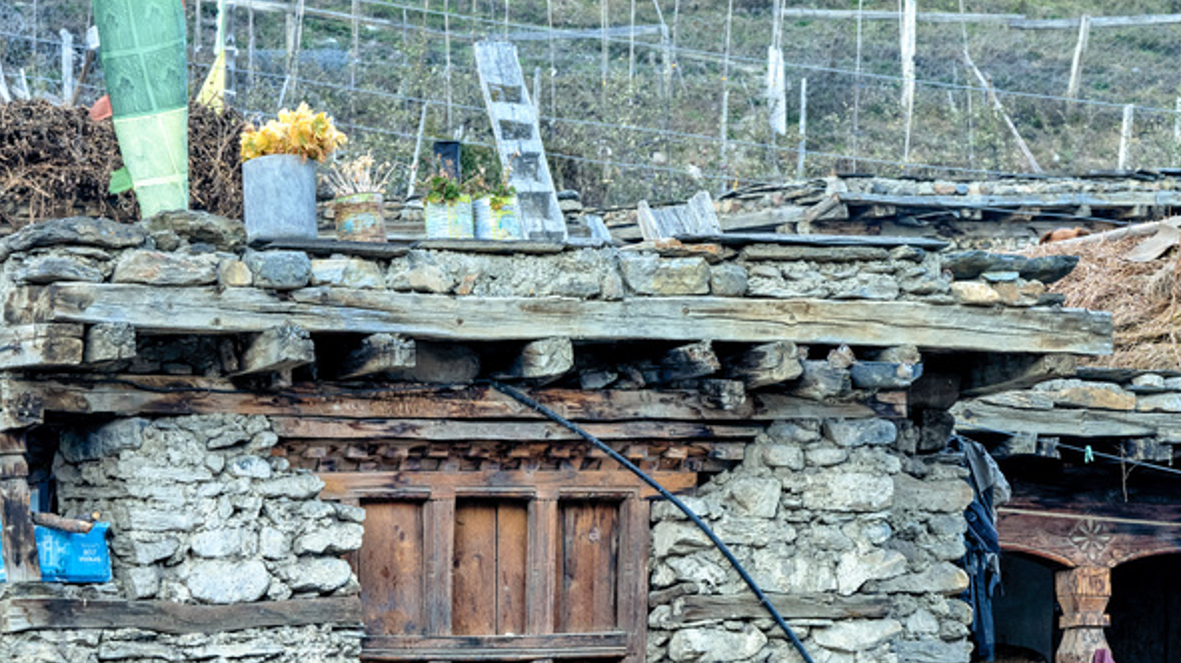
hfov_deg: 9.3
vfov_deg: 5.2
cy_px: 899
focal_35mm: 231
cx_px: 1057
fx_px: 7232
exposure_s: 1/60
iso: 640
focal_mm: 110
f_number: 7.1
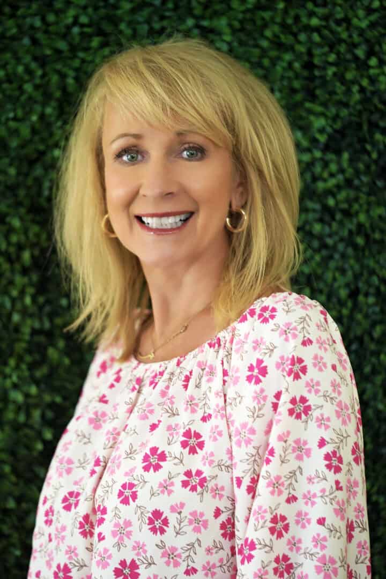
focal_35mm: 194
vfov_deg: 10.6
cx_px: 193
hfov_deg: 7.1
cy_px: 290
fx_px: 3120
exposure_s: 1/200
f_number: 2.8
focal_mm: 194
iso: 400
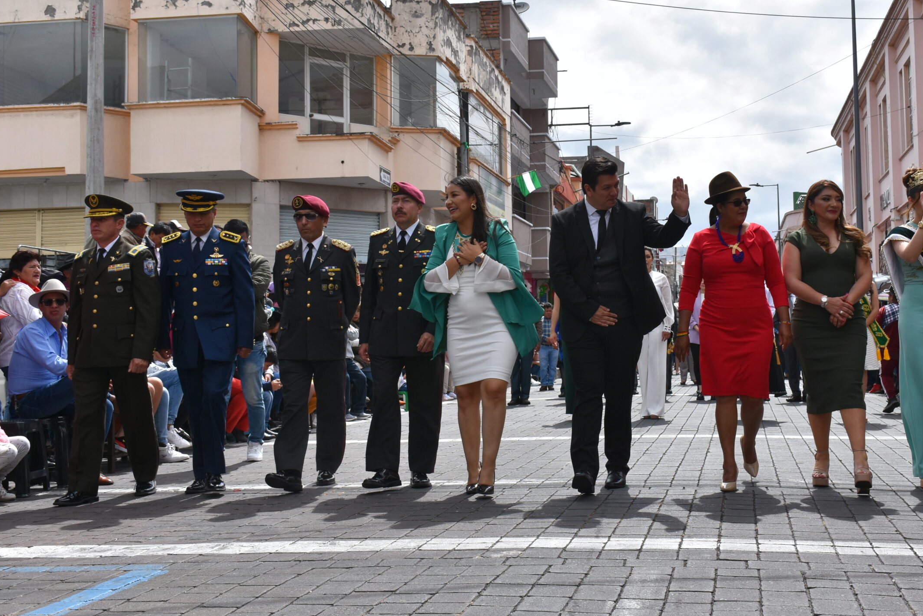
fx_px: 1205
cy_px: 252
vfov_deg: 28.6
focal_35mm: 47
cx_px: 538
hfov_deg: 41.8
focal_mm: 26
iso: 180
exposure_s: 1/500
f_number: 8
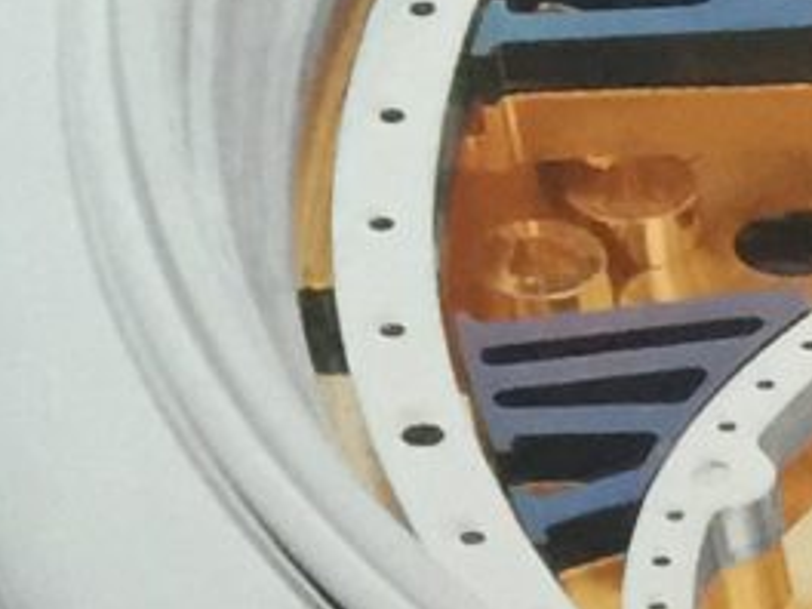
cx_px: 2851
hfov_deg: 7.3
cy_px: 1504
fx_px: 5278
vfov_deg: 6.3
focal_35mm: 225
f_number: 2.2
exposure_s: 1/17
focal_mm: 4.15
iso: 125
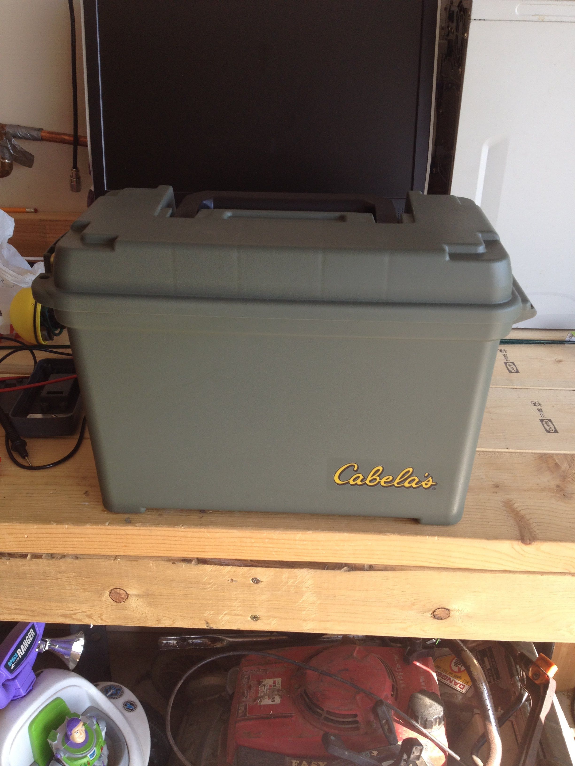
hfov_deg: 40.7
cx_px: 288
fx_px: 775
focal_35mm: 35
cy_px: 383
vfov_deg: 52.6
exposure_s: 1/251
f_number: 2.4
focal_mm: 4.28
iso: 50
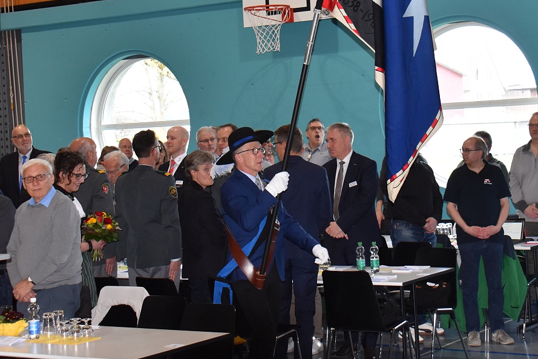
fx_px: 1211
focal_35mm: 81
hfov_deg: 25.0
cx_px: 306
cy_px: 117
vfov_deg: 16.8
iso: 800
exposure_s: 1/125
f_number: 5.6
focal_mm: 30
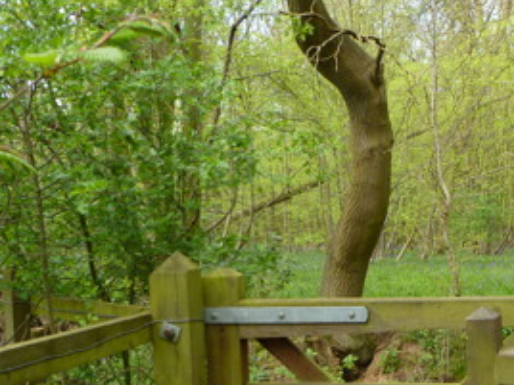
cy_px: 282
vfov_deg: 26.7
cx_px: 434
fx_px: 802
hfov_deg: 34.1
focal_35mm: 54
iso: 80
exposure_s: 1/50
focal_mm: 5
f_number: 3.3
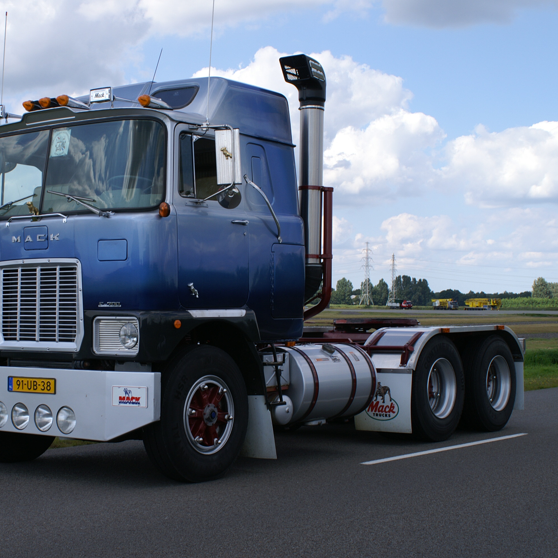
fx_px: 1058
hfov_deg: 29.4
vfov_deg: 29.6
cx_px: 205
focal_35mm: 58
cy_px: 277
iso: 100
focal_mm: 30
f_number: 11
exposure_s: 1/160
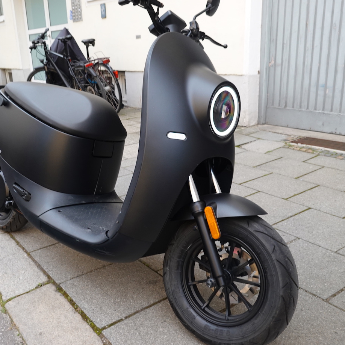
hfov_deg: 47.2
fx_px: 395
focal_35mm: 35
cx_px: 156
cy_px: 175
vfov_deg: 47.2
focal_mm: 10.17
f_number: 3.5
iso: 250
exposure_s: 1/30
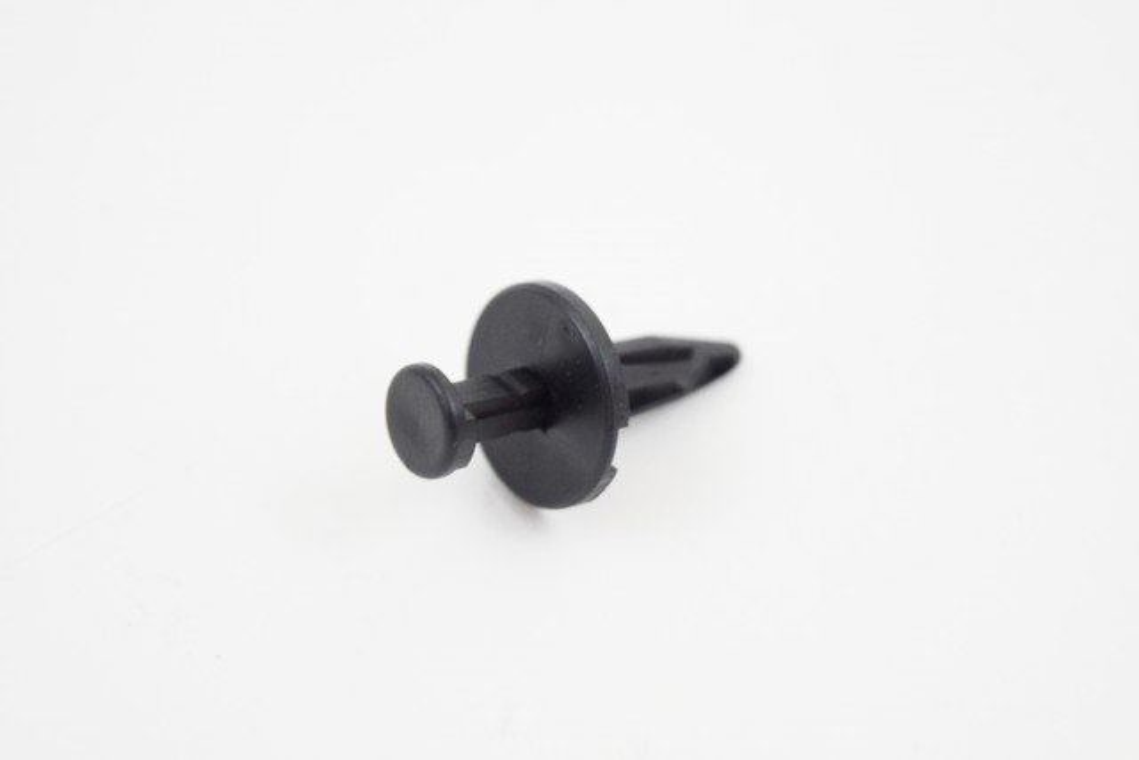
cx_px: 570
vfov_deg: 16.6
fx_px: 2611
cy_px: 380
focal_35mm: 82
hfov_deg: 24.6
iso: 1800
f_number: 5.6
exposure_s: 1/60
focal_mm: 55
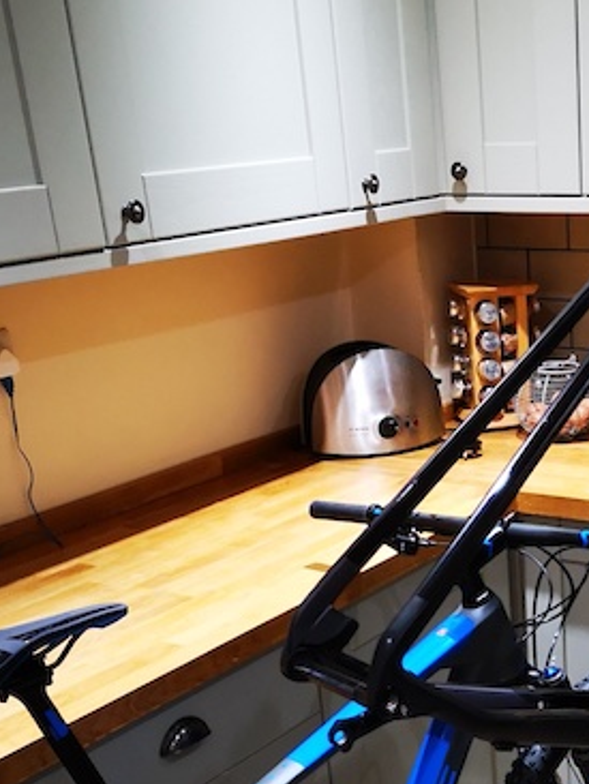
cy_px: 715
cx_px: 557
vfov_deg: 31.1
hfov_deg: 24.0
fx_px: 1337
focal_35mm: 59
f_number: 1.8
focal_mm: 3.95
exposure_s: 1/33.3
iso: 320
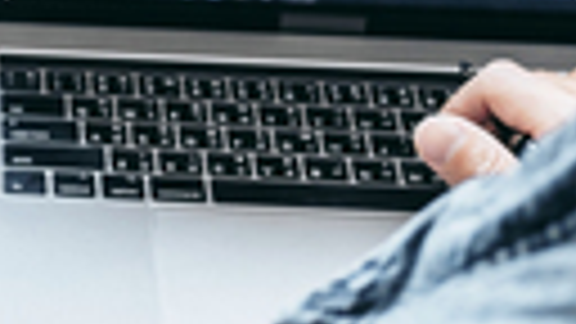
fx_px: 2795
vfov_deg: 6.6
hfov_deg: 11.1
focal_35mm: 183
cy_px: -79
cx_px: -405
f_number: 3.2
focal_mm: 25.4
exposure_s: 1/80
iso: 250
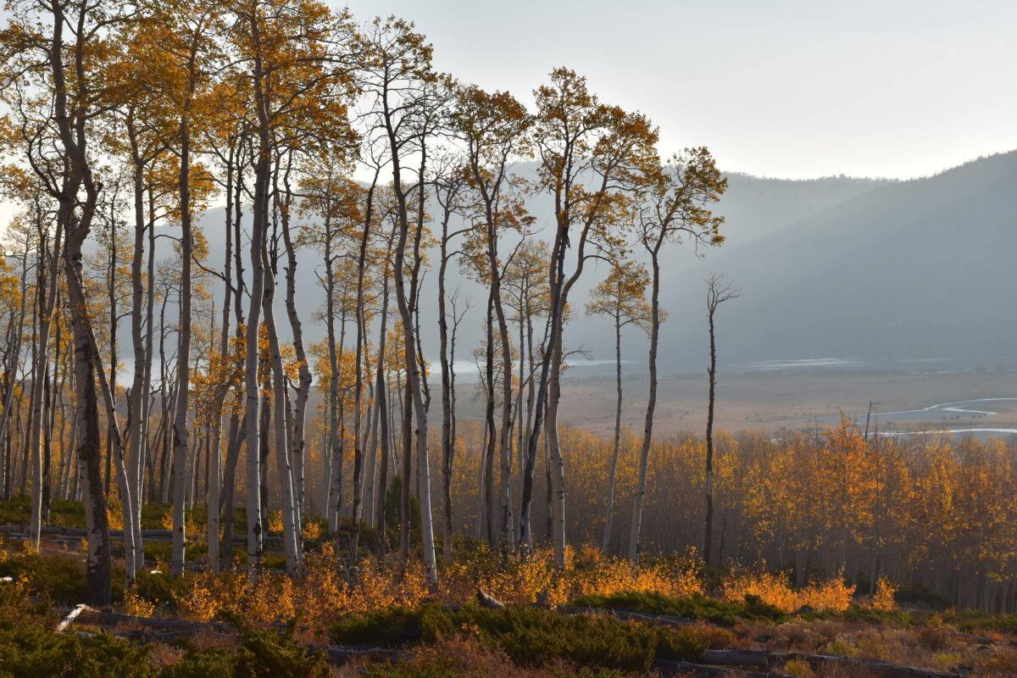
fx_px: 2119
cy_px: 339
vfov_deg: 18.2
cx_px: 508
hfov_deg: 27.0
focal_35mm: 75
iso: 280
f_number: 11
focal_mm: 50
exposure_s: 1/500
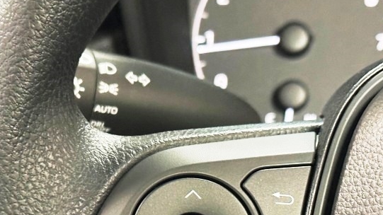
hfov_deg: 21.6
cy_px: 241
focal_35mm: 99
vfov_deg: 12.0
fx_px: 1005
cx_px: 198
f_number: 1.78
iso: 640
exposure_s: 1/24
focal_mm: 6.86
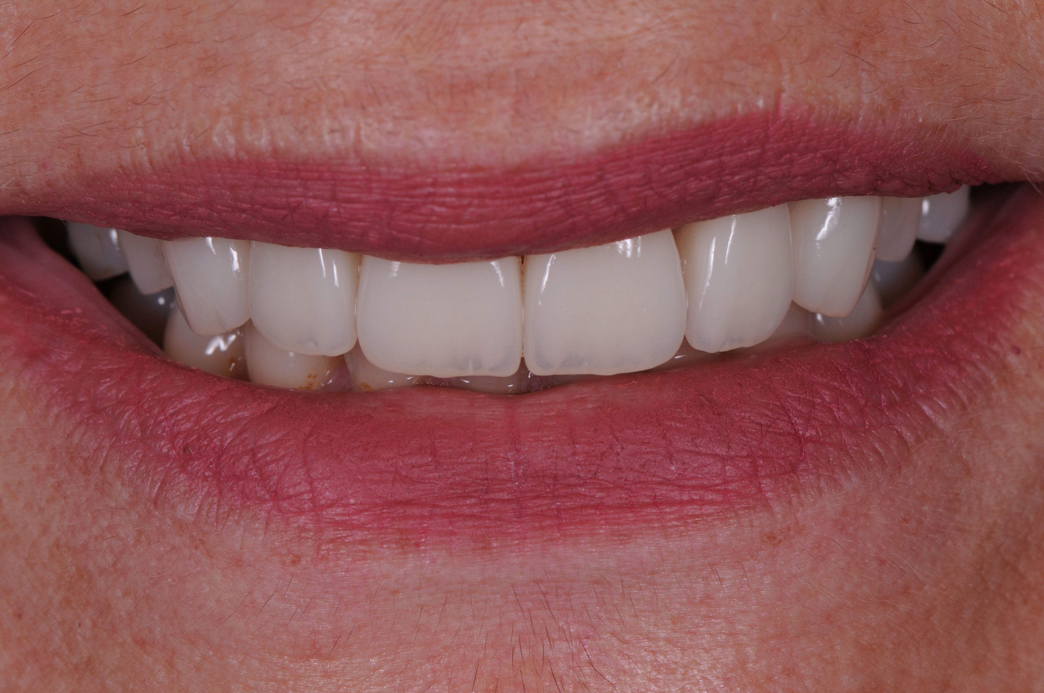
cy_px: 346
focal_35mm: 158
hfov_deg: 13.1
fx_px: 4562
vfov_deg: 8.7
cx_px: 522
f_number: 20
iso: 250
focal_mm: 105
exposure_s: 1/160
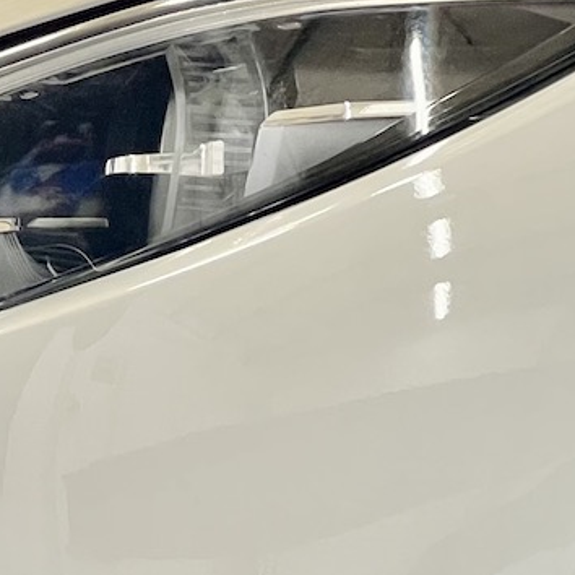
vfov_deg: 6.0
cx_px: -153
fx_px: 5412
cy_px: 746
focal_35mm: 288
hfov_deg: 6.0
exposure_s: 1/99
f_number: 2.8
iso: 125
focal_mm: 9
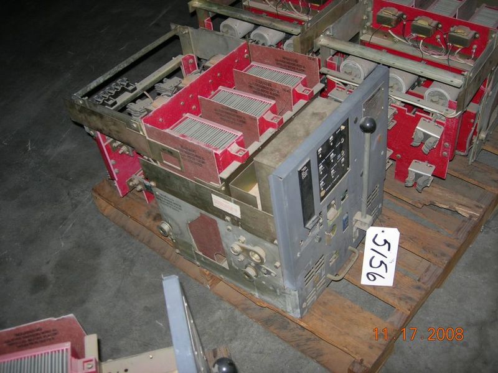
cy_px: 186
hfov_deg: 49.0
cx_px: 249
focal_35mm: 38
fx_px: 547
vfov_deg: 37.7
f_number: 2.8
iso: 64
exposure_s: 1/60.1
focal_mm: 7.8
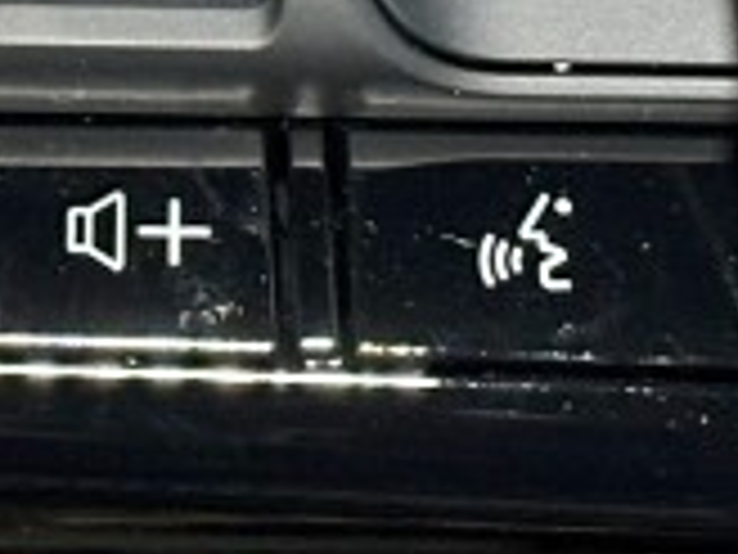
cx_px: -18
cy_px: -482
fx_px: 6375
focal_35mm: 299
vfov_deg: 4.9
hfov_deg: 6.6
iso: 400
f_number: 1.78
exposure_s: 1/40
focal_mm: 6.86
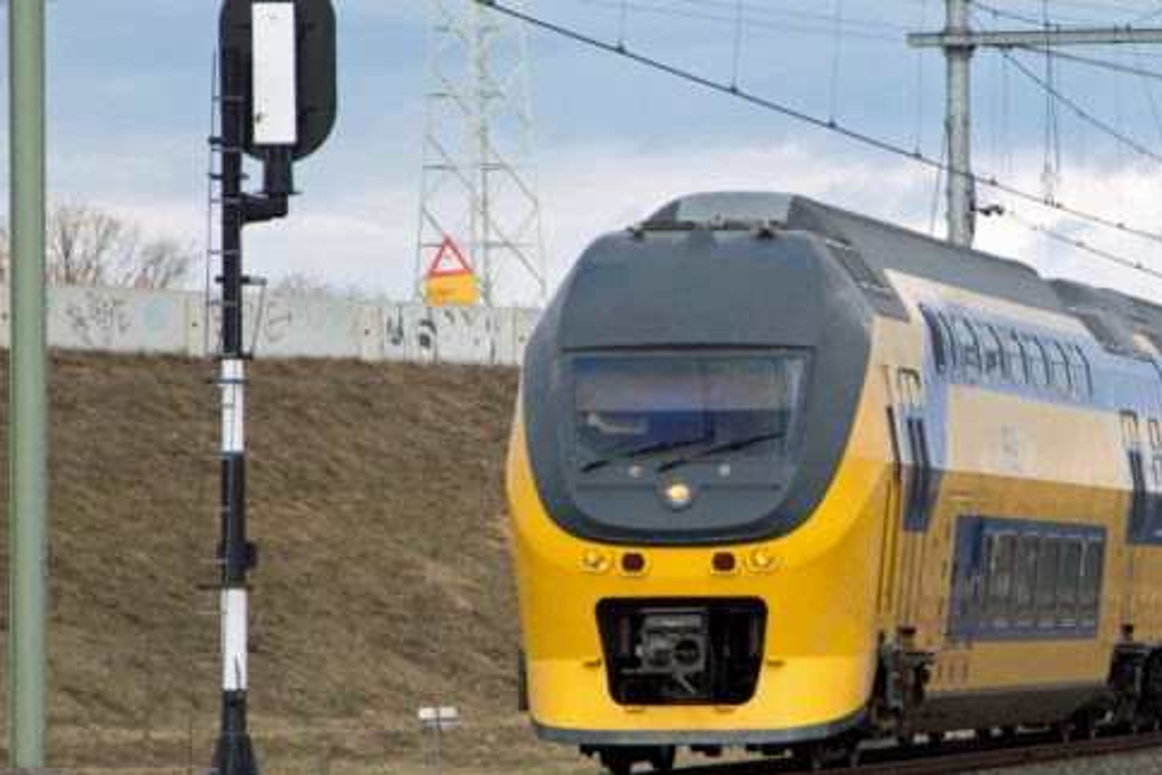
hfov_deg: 6.2
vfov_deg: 4.1
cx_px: 941
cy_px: 512
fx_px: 10753
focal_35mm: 333
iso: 400
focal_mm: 105
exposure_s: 1/1000
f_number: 5.6
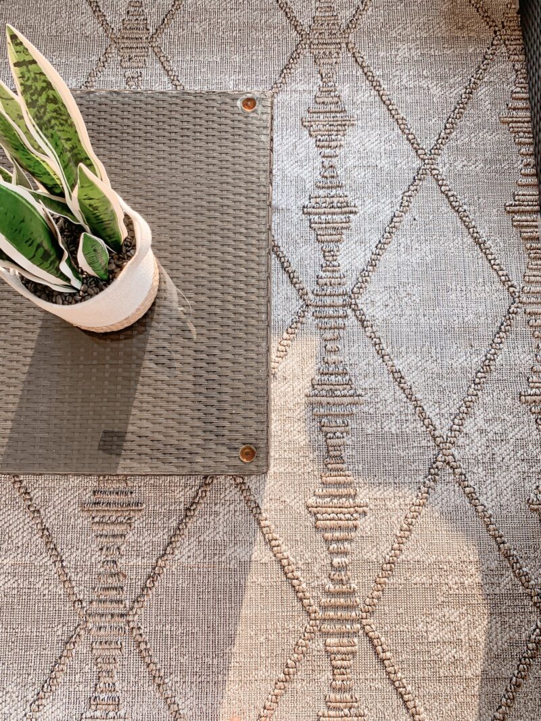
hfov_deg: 53.1
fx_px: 542
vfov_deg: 67.3
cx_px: 270
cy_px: 360
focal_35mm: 26
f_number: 1.8
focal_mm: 4.25
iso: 25
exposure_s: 1/530
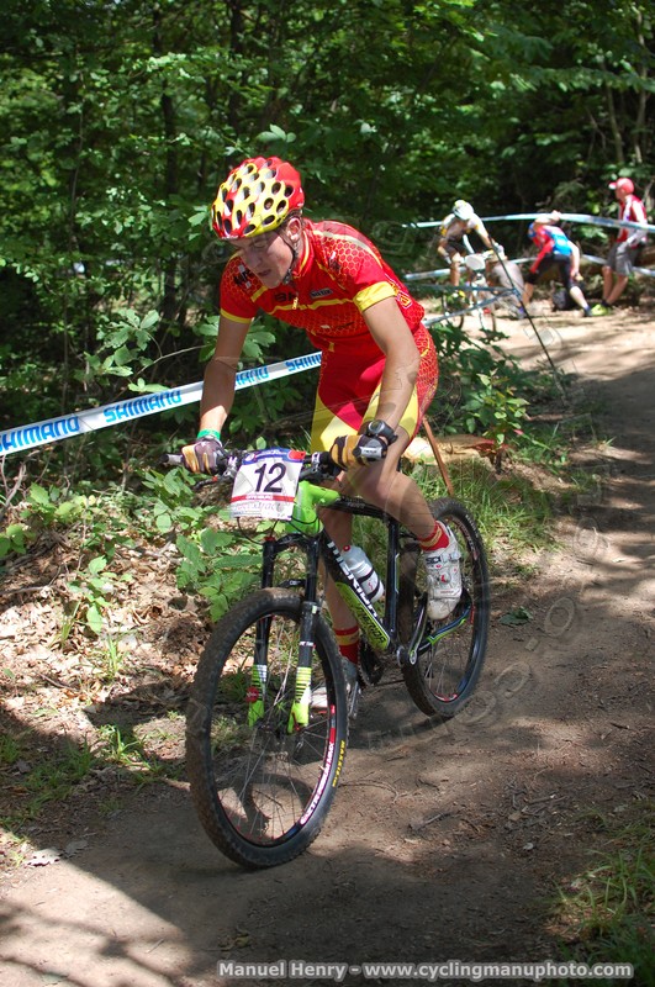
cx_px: 328
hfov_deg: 25.7
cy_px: 494
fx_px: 1437
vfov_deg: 37.9
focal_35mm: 52
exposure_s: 1/1250
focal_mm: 35
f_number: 2.8
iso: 400
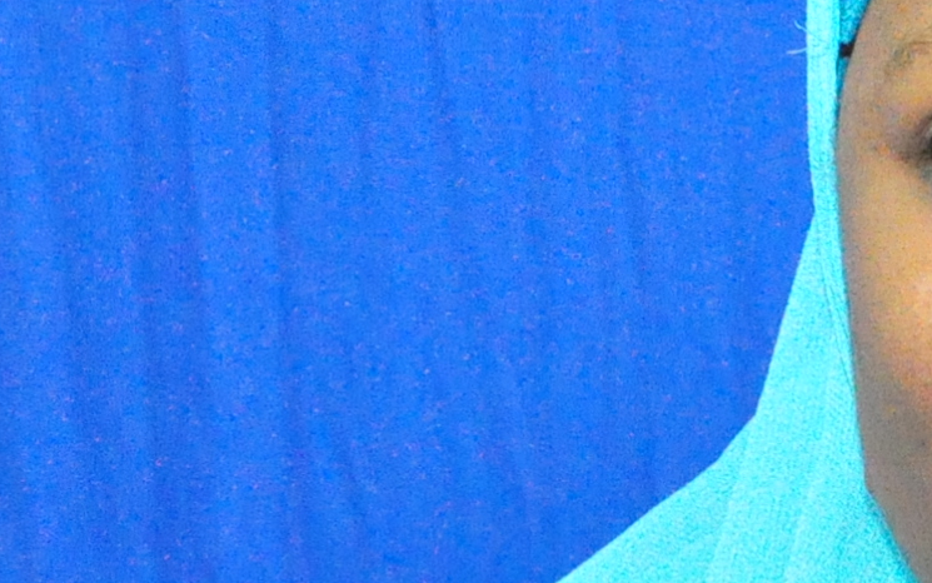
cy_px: 469
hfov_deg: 14.0
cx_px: 1117
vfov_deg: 9.0
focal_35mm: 145
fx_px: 3684
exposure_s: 1/60
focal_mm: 22
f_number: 5.6
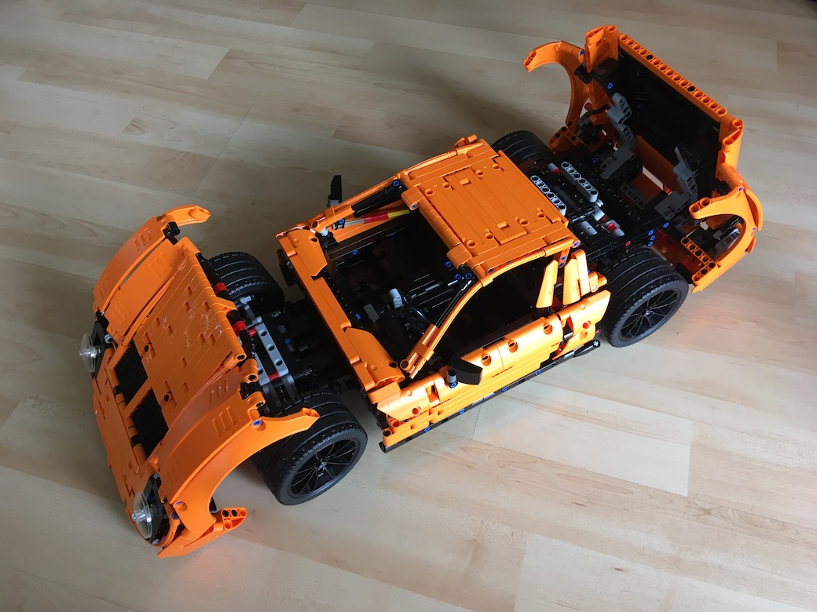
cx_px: 408
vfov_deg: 48.2
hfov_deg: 61.7
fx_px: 684
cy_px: 306
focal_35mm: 29
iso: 80
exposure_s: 1/33
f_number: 2.2
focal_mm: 4.15
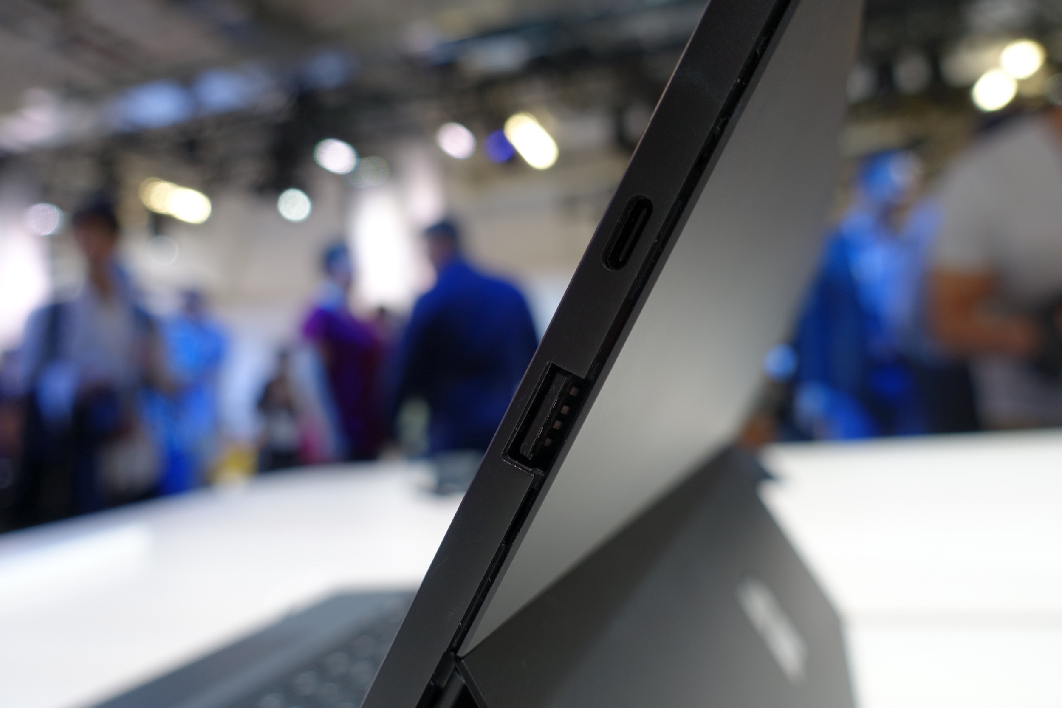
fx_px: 708
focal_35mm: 24
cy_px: 354
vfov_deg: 53.1
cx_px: 531
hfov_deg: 73.7
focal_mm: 8.8
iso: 125
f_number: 2.8
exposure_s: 1/30
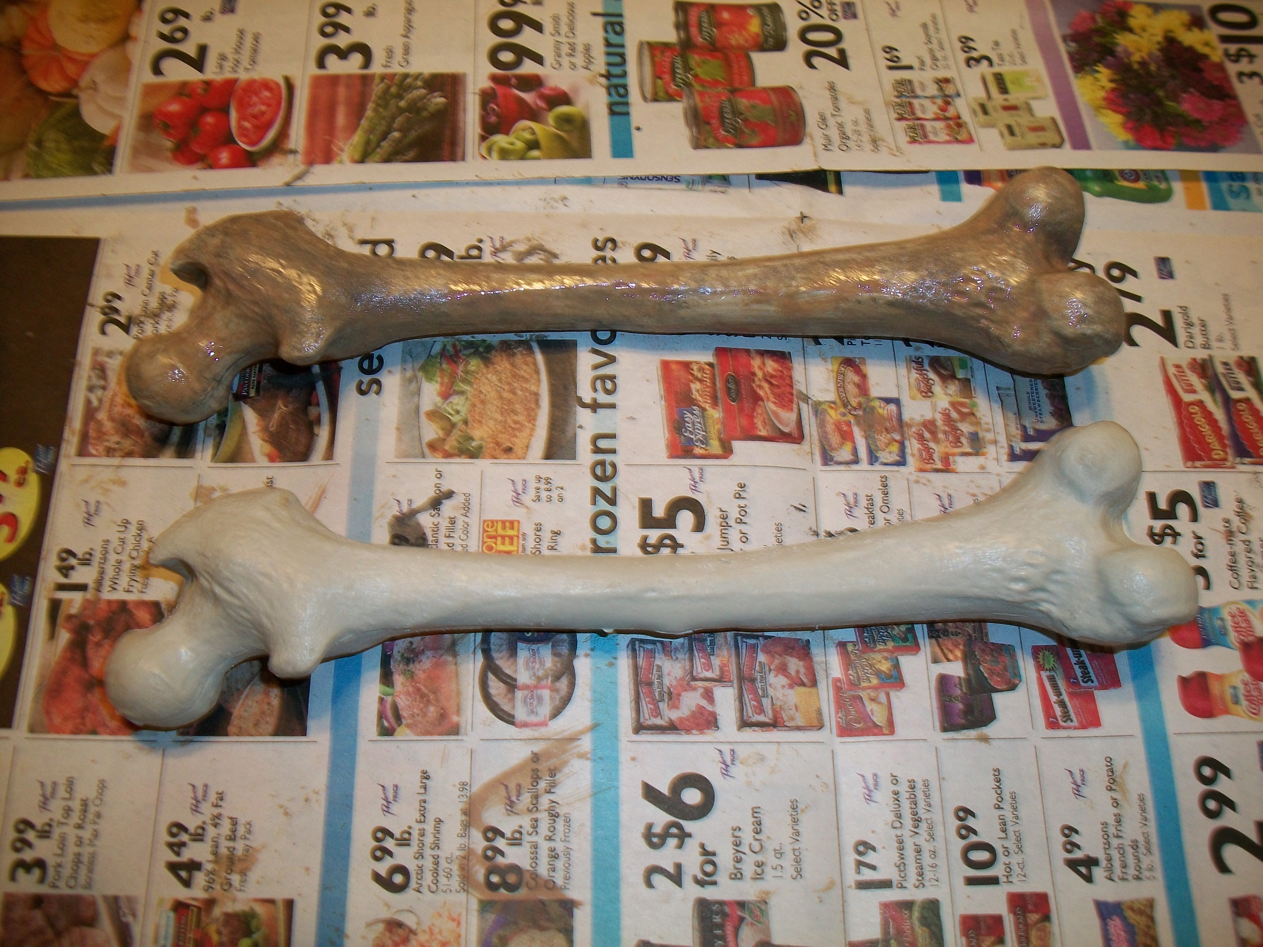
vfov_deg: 44.2
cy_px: 474
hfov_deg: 56.8
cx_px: 632
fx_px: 1168
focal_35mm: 32
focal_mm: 5.7
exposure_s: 1/30
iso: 80
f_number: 2.9
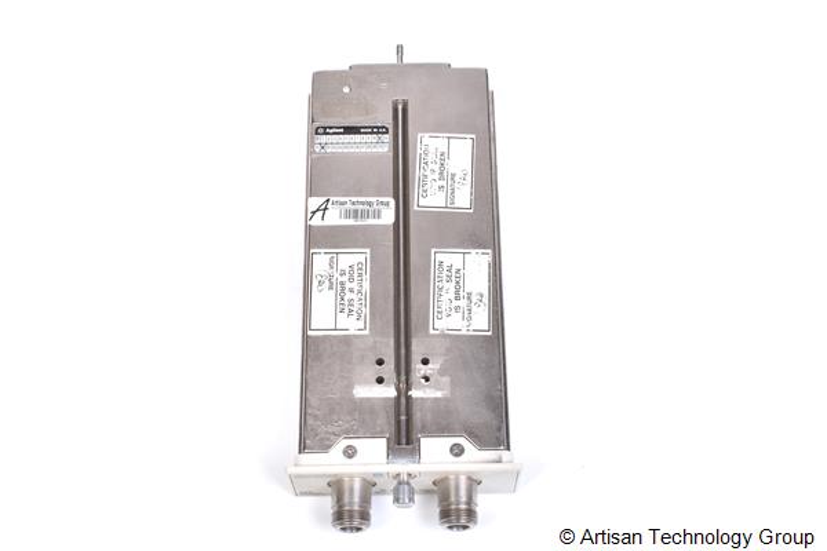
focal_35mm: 44
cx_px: 414
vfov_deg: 30.8
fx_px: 999
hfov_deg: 45.0
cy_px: 276
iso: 200
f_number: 13
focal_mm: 29
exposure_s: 1/200
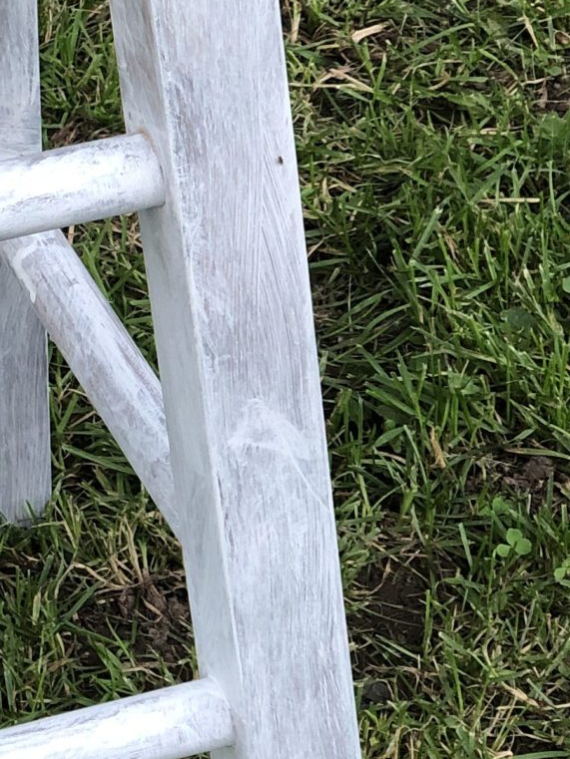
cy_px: 202
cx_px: -287
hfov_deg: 8.3
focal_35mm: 175
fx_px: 3841
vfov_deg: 11.3
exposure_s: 1/60
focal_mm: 6
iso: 32
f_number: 2.4
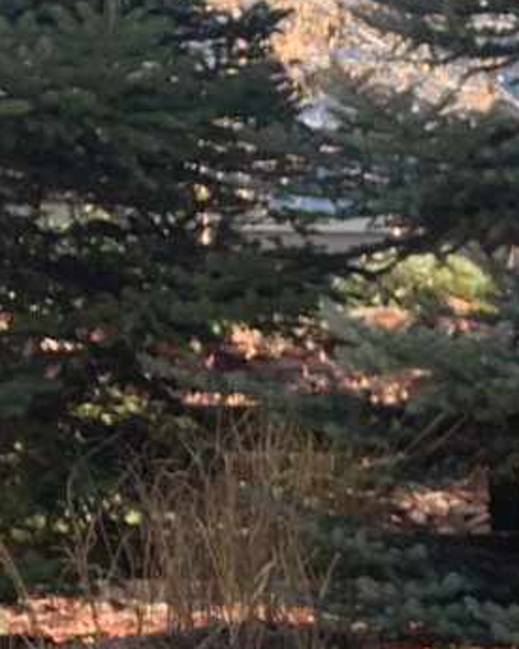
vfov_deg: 16.3
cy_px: 786
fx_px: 2170
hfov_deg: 12.1
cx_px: 1051
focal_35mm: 113
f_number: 1.8
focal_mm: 4.25
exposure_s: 1/543
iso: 25
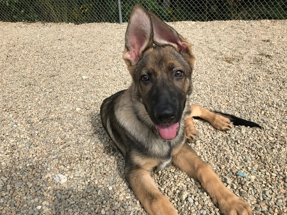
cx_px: 144
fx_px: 232
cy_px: 108
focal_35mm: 28
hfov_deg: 63.4
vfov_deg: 49.7
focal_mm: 3.99
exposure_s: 1/1277
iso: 20
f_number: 1.8
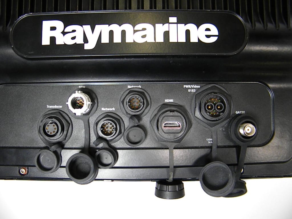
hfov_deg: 63.4
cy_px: 110
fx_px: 236
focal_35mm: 28
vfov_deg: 49.7
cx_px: 146
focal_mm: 5
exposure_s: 1/230
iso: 720
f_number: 3.5
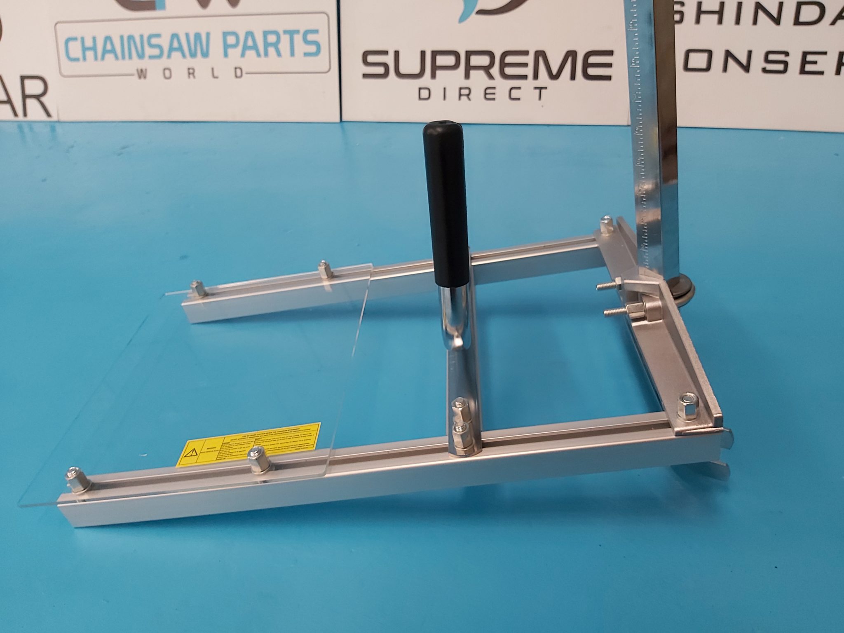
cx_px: 422
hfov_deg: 67.3
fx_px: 634
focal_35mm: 26
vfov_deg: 53.1
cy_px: 316
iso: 500
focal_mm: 3.92
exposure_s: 1/24
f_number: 1.7
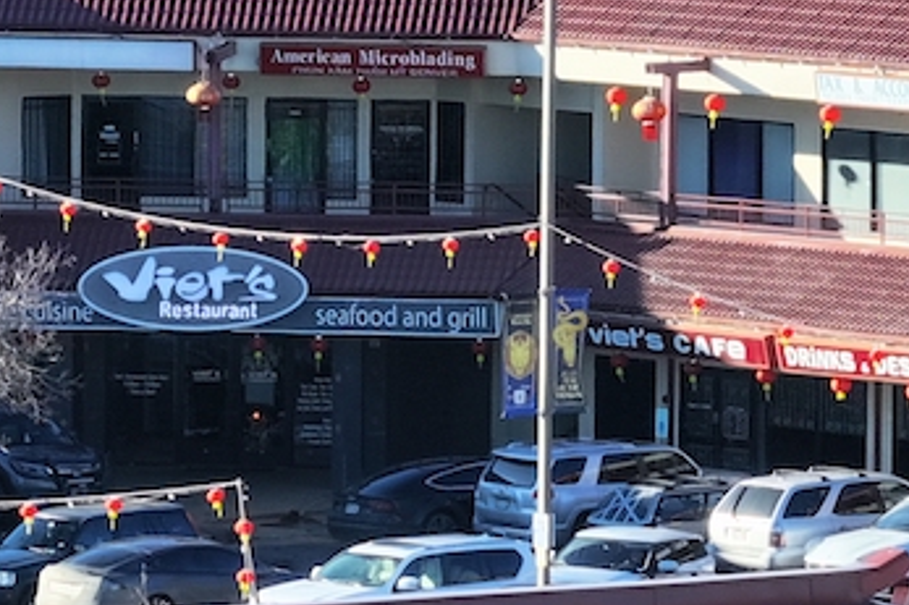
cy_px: 513
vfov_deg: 2.2
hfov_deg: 3.2
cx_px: 579
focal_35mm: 637
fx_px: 16076
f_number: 3.4
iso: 100
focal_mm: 30.71
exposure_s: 1/160
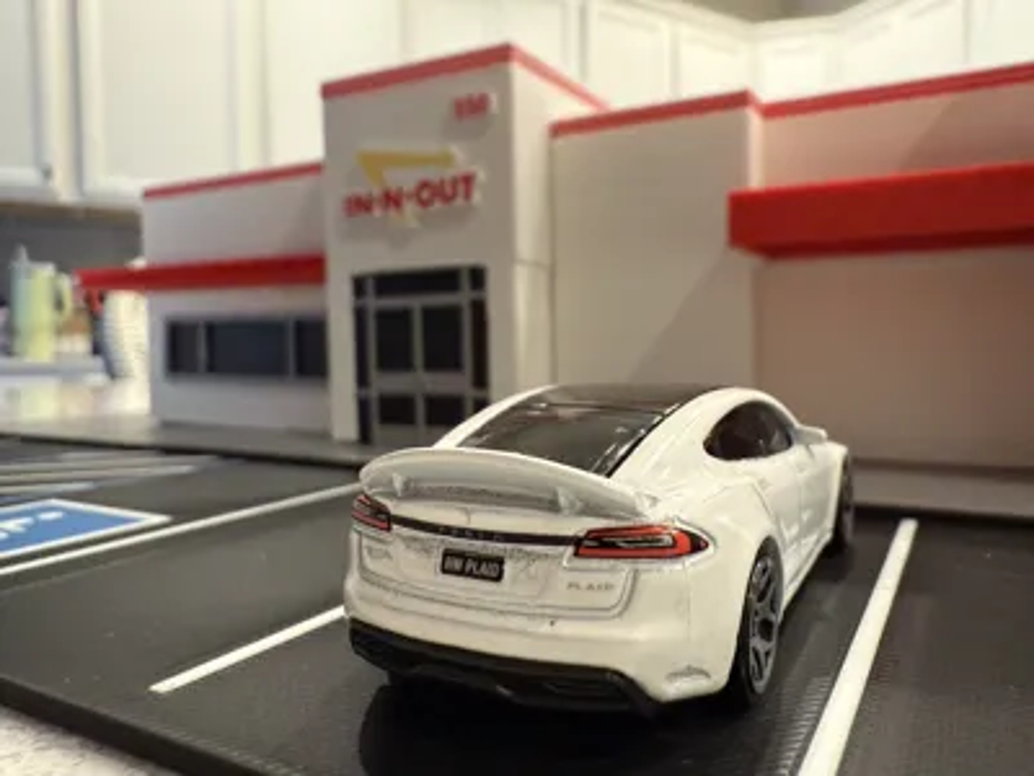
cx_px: 517
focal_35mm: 24
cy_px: 388
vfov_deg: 56.8
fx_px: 717
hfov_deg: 71.6
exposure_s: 1/60
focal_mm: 2.22
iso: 640
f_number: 2.2
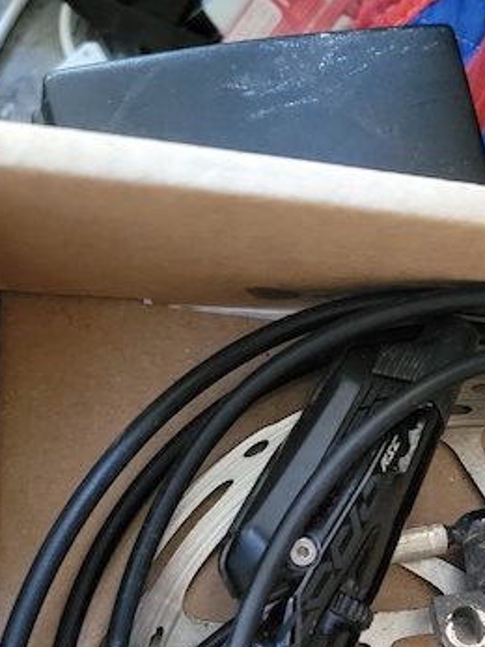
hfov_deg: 23.7
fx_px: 1122
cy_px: 716
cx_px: 444
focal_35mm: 60
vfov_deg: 29.0
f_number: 1.8
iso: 1250
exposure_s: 1/20
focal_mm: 5.4
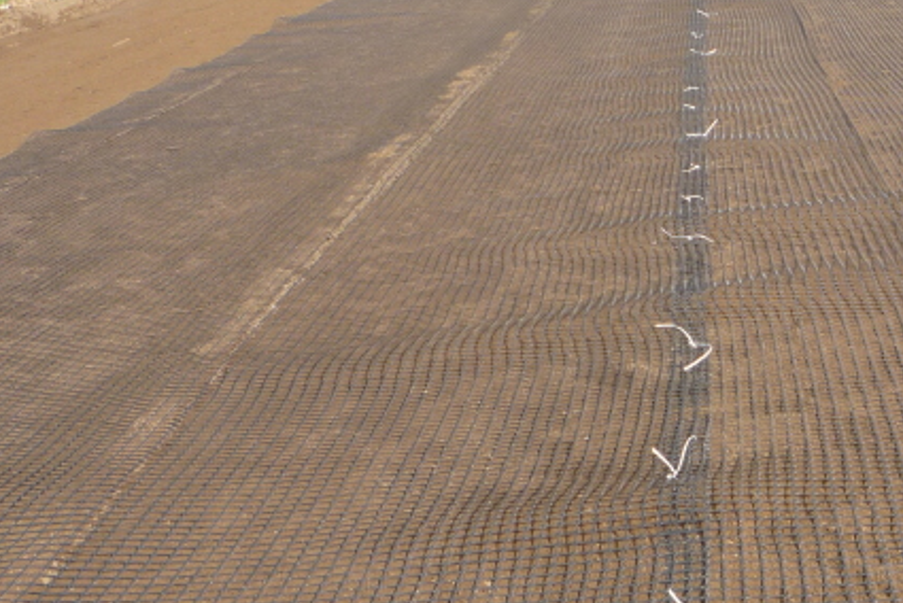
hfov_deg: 29.7
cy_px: 194
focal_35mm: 66
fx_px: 1657
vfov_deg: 20.6
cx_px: 731
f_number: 4
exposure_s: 1/400
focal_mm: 5.2
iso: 100
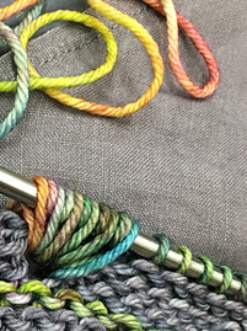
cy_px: 287
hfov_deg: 26.1
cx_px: 28
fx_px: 515
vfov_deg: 34.0
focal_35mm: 54
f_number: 2.2
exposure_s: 1/30
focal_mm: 4.15
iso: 200
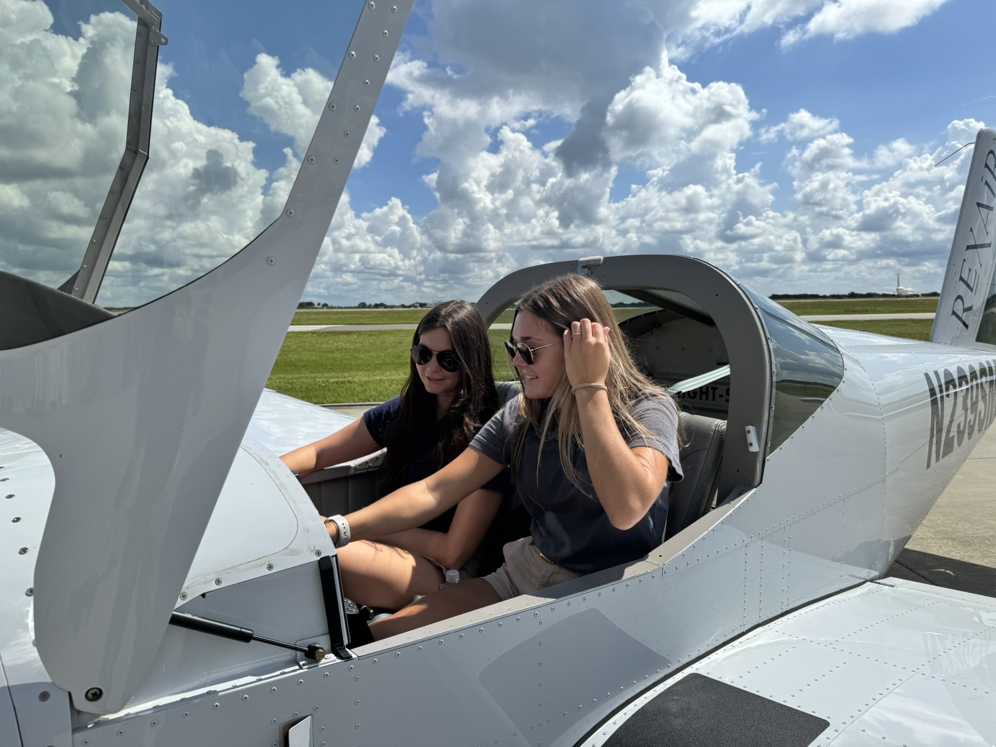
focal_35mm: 24
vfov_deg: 56.8
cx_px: 498
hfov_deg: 71.6
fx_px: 691
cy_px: 374
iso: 80
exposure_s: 1/9009
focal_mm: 6.76
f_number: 1.78
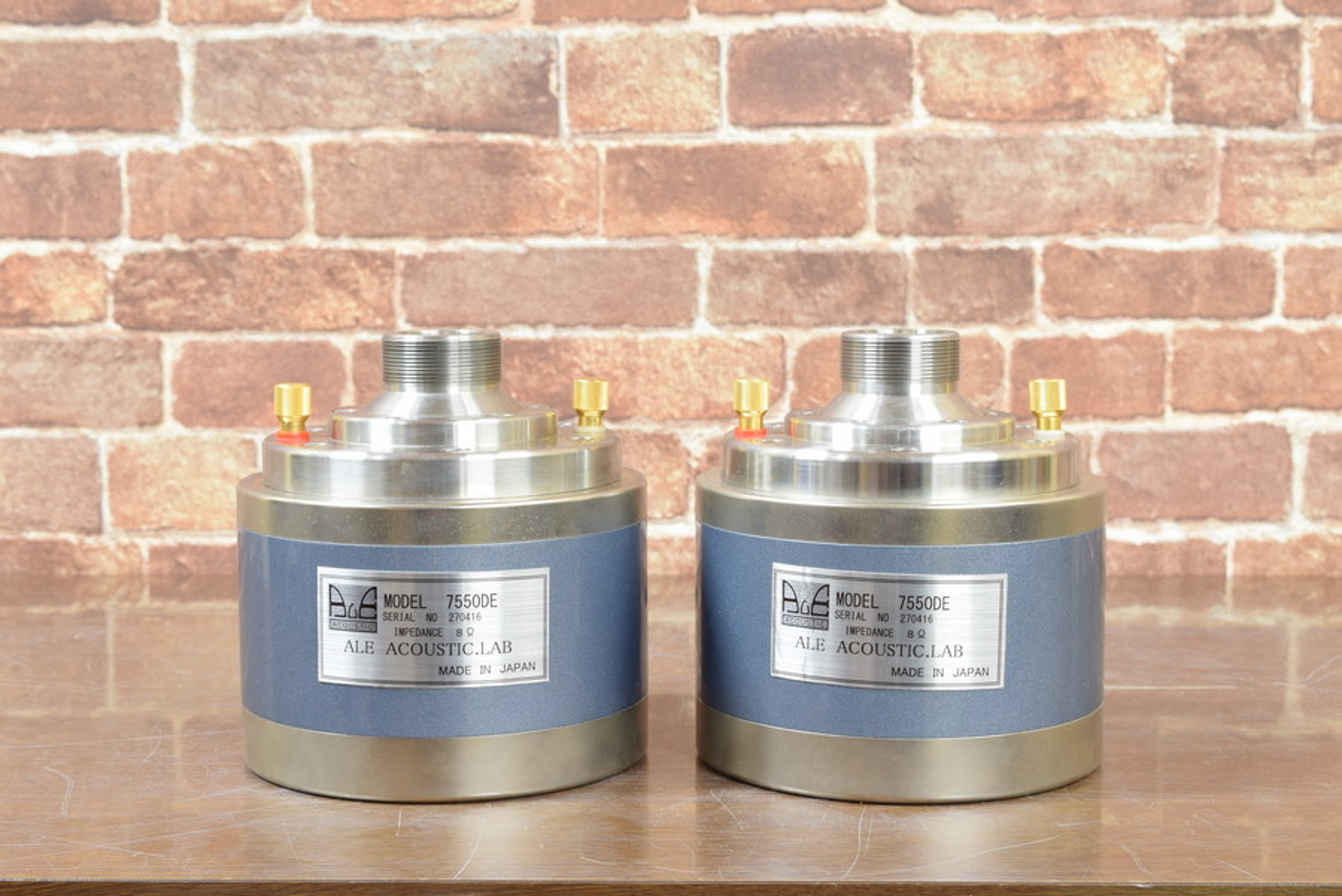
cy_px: 448
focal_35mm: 60
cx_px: 671
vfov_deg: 22.6
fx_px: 2238
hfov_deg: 33.4
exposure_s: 1/1.3
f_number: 9
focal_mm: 40
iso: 400
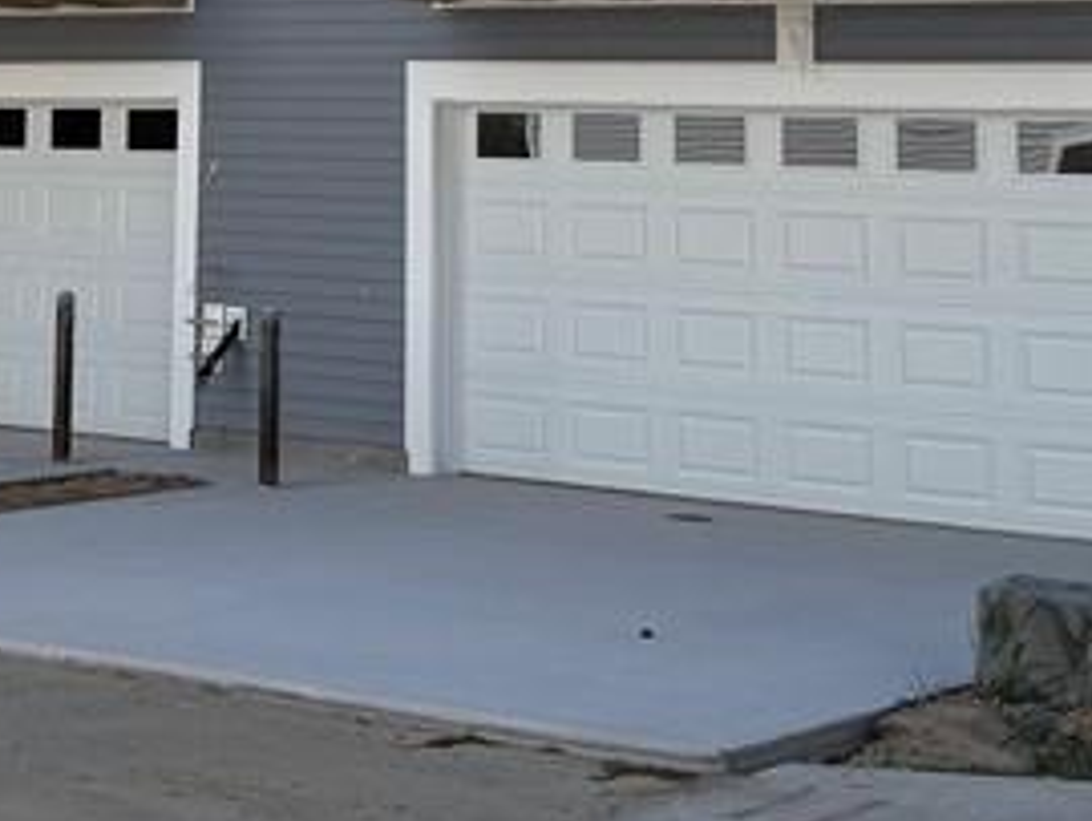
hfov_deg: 21.1
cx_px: 129
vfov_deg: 15.3
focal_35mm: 91
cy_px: -328
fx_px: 2873
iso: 80
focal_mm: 6.76
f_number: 1.78
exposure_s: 1/4405
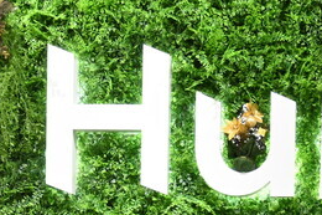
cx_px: 224
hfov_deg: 16.7
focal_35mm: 122
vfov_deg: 10.7
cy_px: 342
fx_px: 1090
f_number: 4
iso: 2000
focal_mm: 22
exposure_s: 1/125
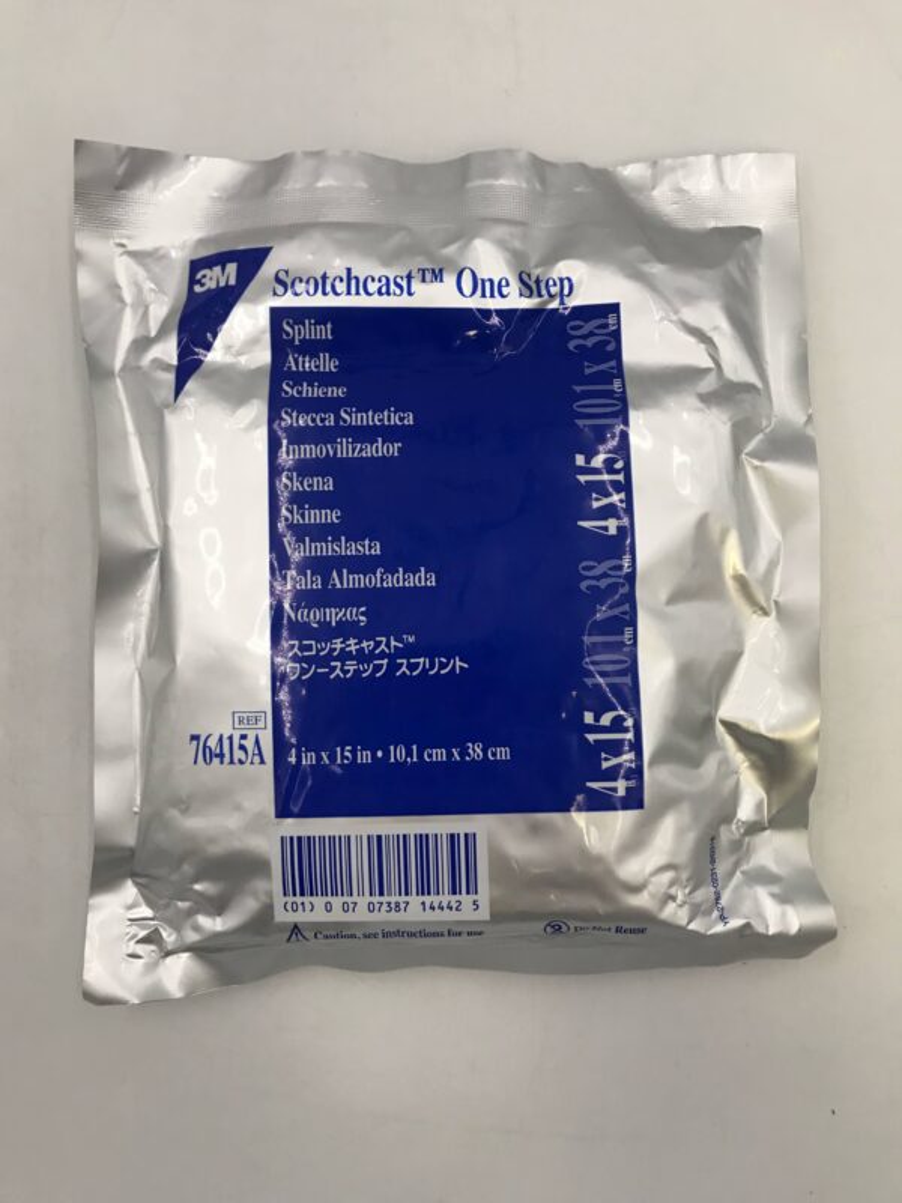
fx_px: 973
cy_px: 602
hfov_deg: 49.7
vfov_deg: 63.4
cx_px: 451
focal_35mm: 28
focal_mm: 3.99
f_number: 1.8
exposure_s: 1/40
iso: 25
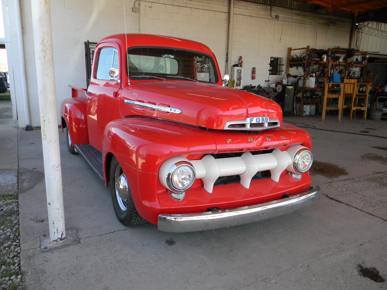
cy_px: 145
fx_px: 313
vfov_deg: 49.7
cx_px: 194
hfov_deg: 63.4
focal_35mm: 28
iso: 80
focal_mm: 5
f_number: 3.5
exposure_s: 1/126
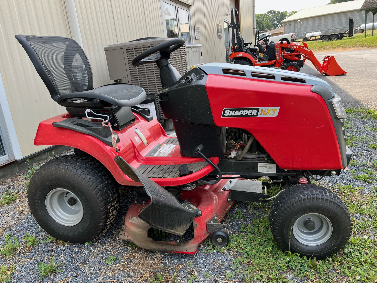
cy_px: 142
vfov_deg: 53.1
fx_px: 283
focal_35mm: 26
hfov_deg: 67.3
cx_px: 188
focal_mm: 5.1
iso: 50
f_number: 1.6
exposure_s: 1/487
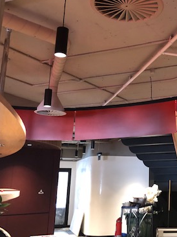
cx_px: 164
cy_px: 95
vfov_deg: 38.8
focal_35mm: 49
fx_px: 334
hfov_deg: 28.3
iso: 100
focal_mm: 4
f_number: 1.8
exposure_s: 1/13
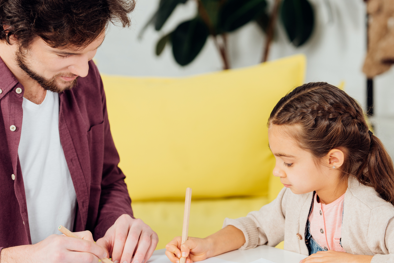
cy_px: 170
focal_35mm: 166
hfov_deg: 12.3
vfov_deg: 8.3
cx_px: 288
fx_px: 1818
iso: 160
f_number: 4
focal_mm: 110
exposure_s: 1/160
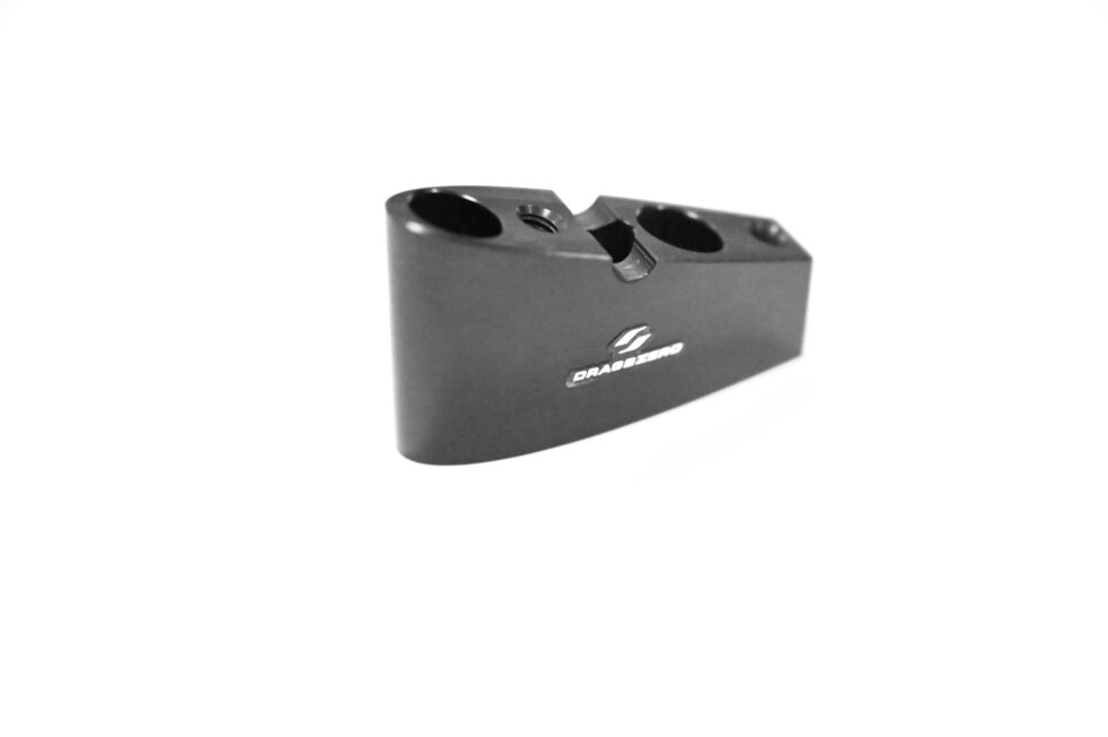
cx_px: 554
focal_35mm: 70
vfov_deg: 19.4
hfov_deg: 28.9
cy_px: 368
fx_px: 2153
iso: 51200
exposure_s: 1/1600
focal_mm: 70
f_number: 4.5
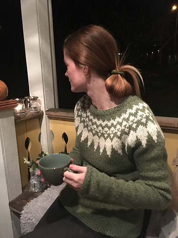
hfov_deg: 48.2
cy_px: 119
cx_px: 89
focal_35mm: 29
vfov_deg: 61.7
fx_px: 199
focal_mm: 4.15
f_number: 2.2
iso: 800
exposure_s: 1/17
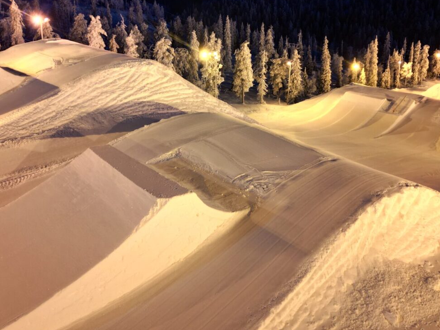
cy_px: 110
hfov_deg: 49.0
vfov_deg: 37.3
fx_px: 483
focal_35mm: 38
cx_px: 217
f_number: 1.7
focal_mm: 6.72
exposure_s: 1/15
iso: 280
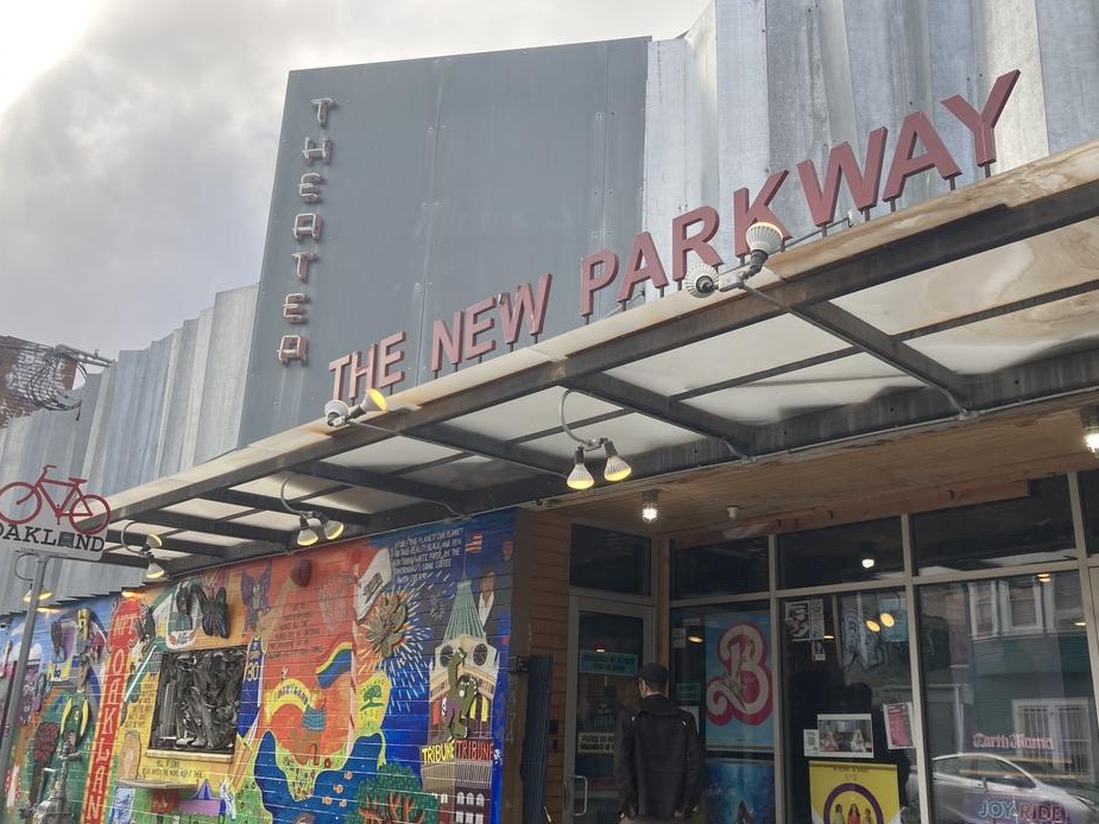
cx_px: 595
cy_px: 444
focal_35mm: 31
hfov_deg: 58.3
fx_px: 984
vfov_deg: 45.4
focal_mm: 3.99
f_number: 1.8
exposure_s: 1/419
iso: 20
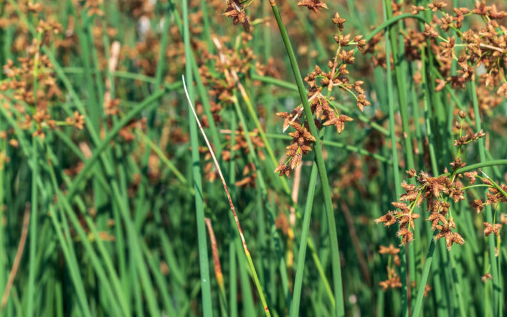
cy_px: 206
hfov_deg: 27.2
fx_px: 1036
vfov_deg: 17.4
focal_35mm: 75
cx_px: 366
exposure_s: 1/640
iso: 200
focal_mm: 50
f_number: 5.6
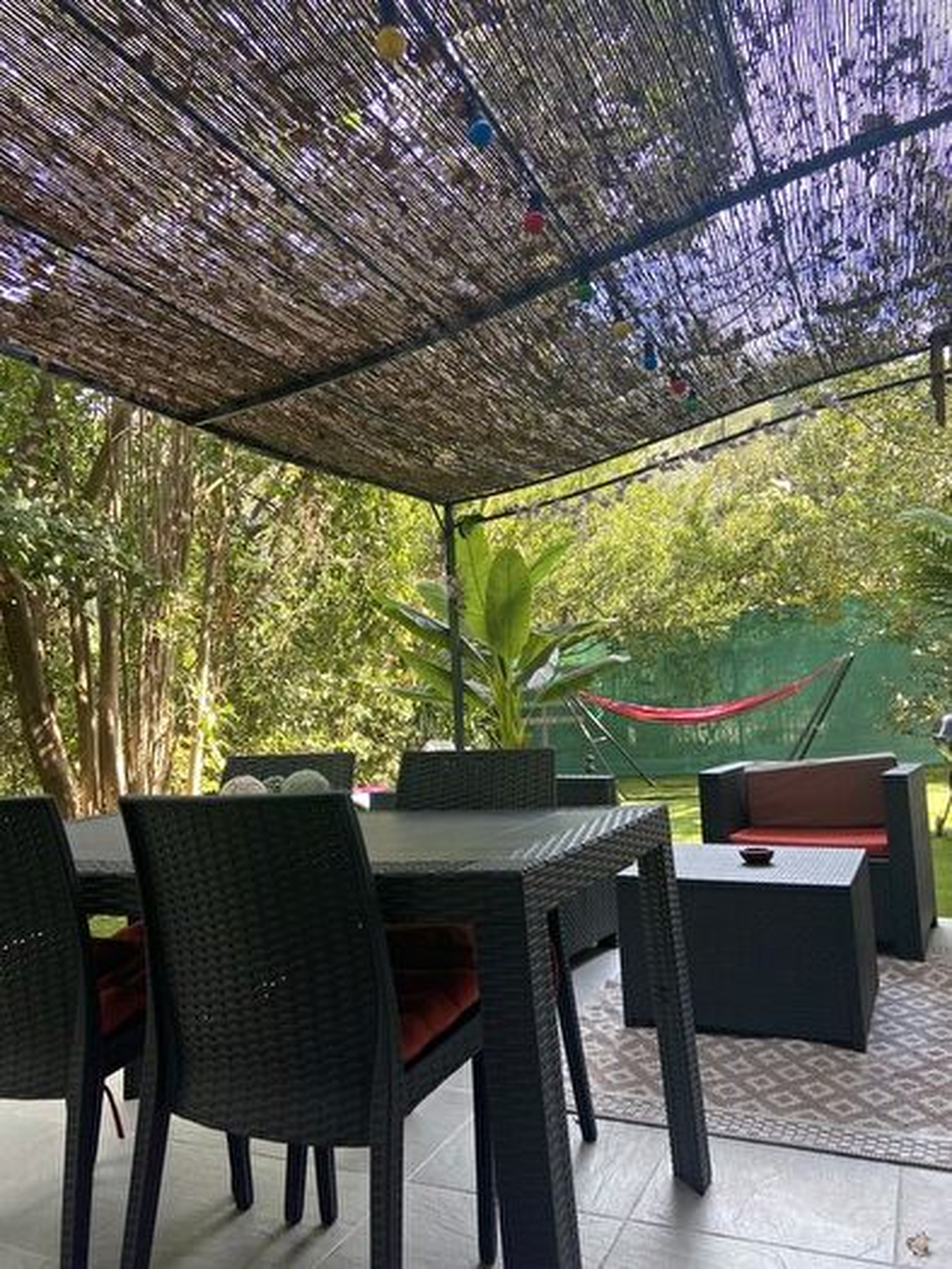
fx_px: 953
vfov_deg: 67.3
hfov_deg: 53.1
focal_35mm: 26
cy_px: 634
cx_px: 476
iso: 50
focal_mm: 4.25
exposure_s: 1/121
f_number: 1.8
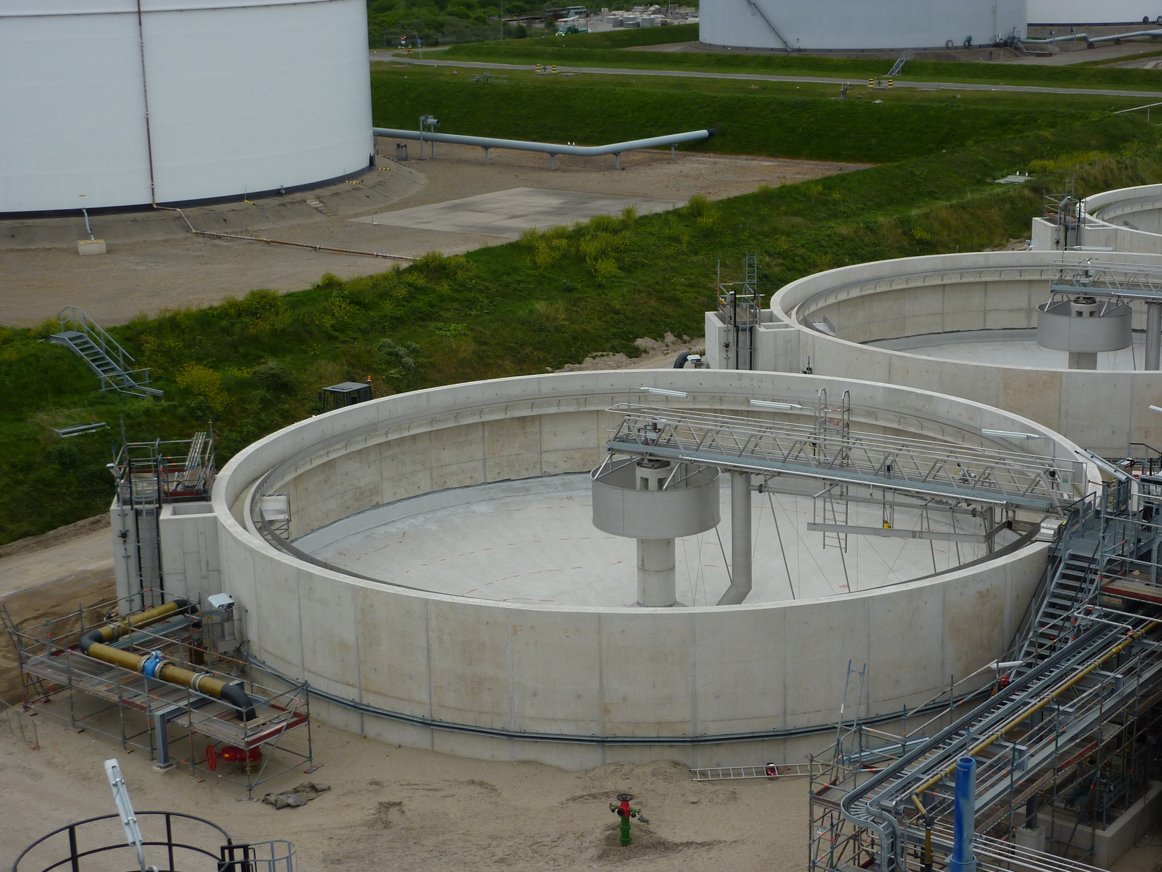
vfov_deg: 26.1
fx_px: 1880
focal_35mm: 56
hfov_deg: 34.3
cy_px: 450
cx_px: 624
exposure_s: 1/125
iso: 80
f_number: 3.8
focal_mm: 8.5
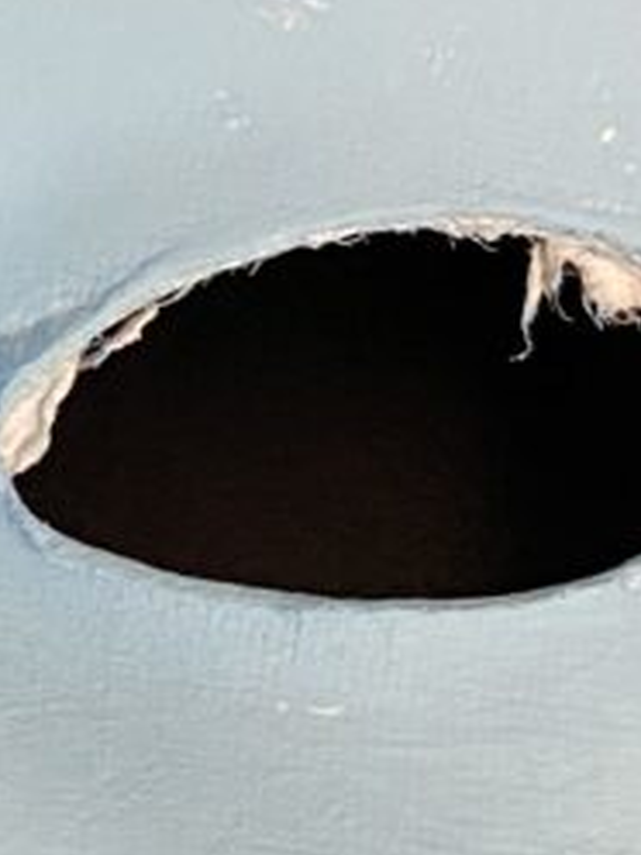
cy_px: 527
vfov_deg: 12.3
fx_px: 3975
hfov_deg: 8.9
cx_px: -455
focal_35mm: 161
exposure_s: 1/60
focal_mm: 4.25
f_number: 1.8
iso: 160
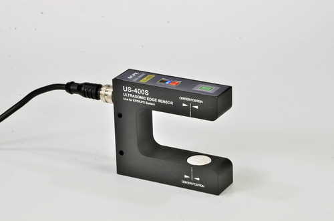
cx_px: 167
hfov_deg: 14.0
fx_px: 1361
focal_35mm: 147
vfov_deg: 9.3
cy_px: 110
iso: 100
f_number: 25
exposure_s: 1/1.3
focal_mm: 98
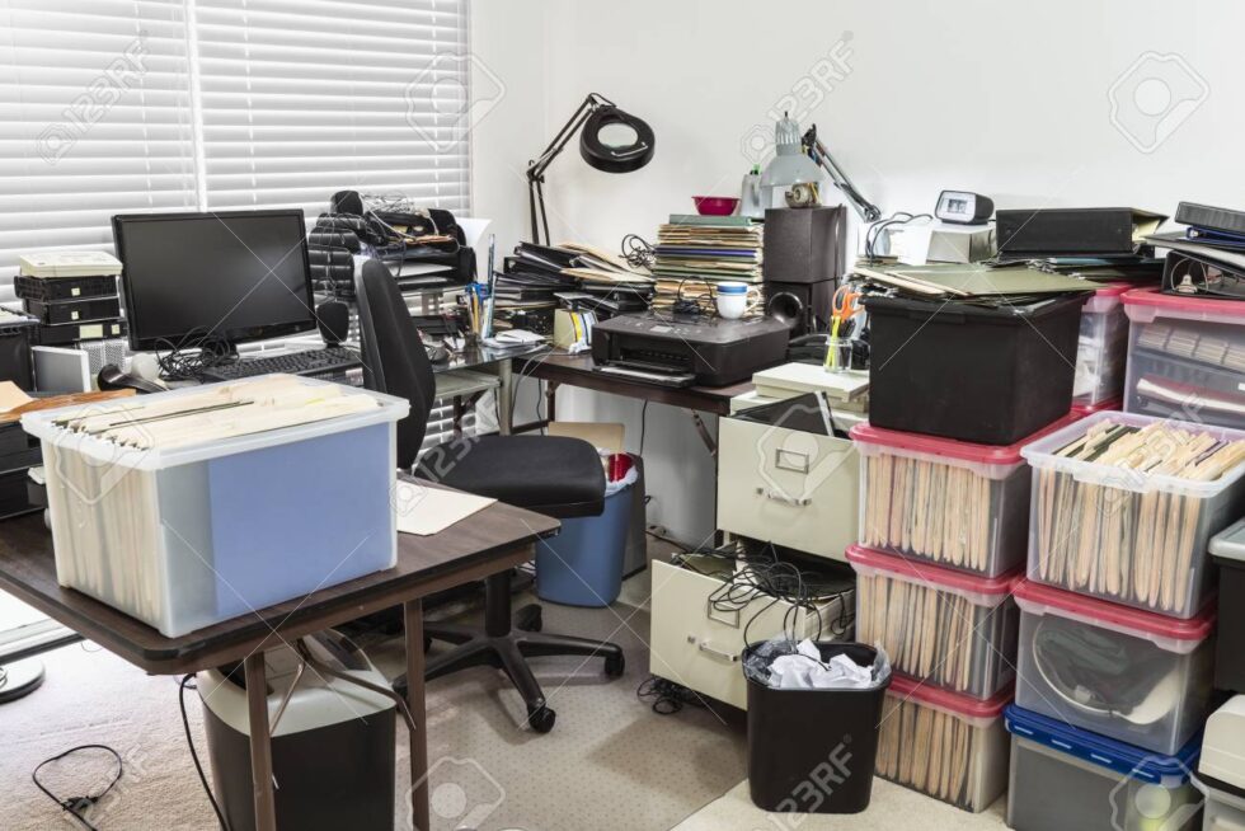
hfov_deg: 54.4
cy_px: 416
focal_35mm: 35
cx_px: 622
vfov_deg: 37.9
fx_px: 1211
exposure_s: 1/1.67
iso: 100
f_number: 9
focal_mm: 35
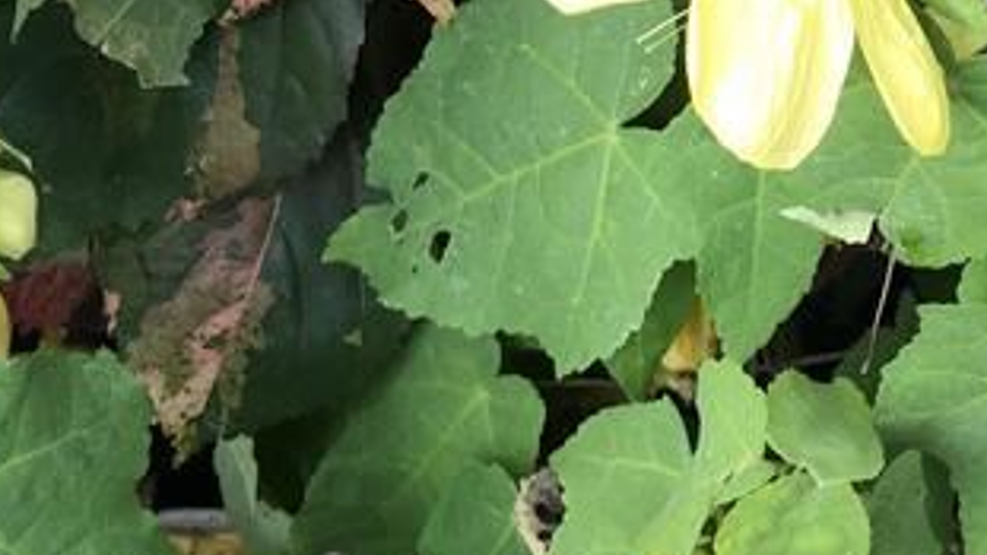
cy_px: 108
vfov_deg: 12.3
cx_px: 993
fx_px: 2565
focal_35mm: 98
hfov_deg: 21.0
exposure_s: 1/122
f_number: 1.8
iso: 20
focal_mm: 3.99
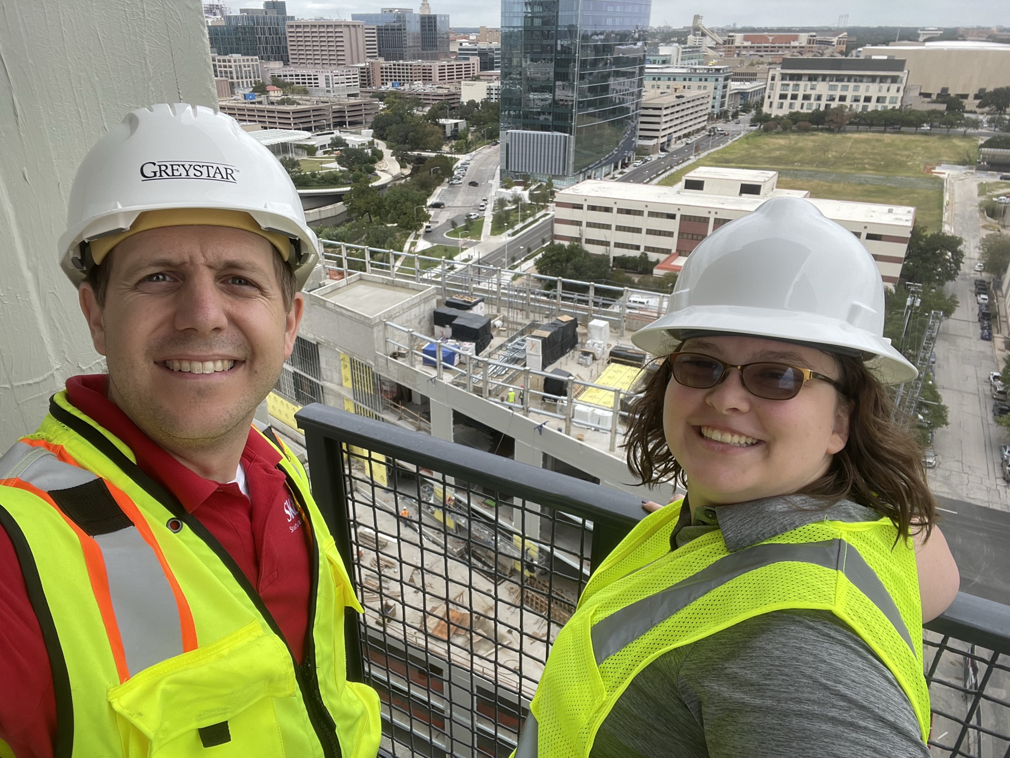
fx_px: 671
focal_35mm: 23
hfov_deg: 73.9
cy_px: 379
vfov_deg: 58.9
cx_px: 505
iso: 25
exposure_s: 1/181
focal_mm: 2.71
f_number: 2.2
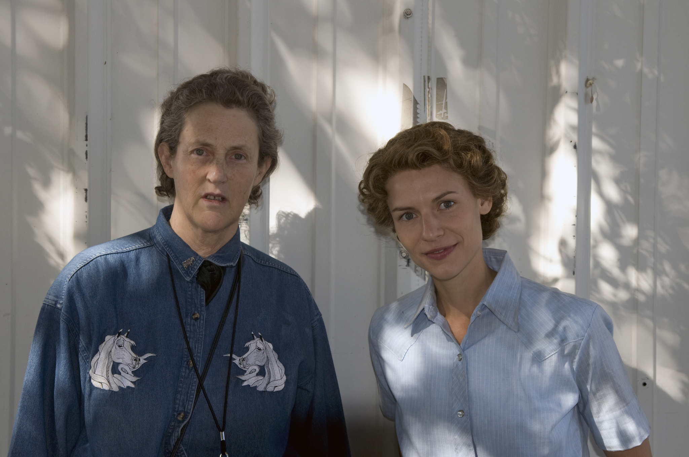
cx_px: 344
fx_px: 1004
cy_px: 228
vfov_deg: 25.7
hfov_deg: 37.9
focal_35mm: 52
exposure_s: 1/125
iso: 200
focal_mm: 35
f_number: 7.1
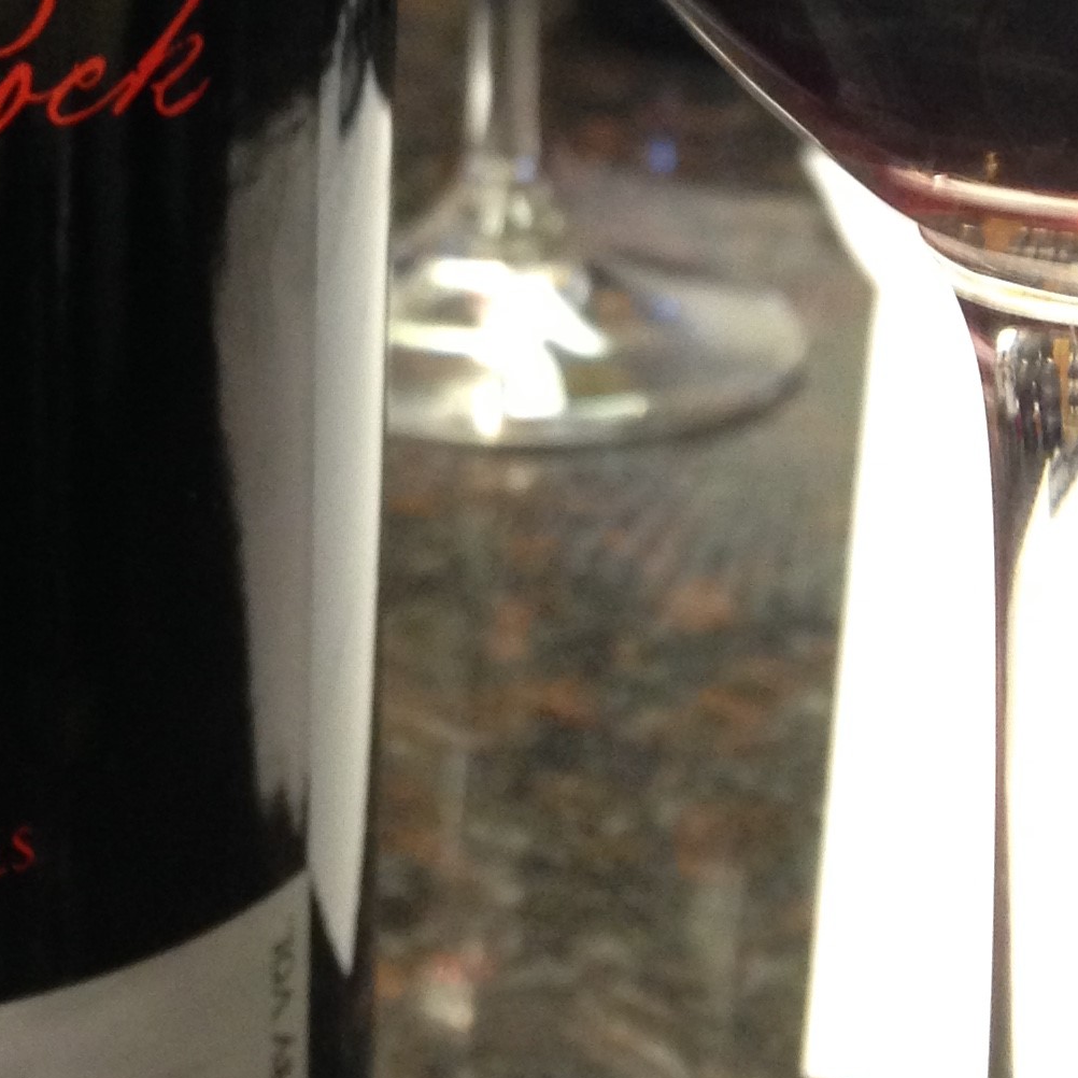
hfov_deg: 17.9
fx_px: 3347
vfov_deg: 18.1
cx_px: 53
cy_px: 224
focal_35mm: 95
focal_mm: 4.12
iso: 200
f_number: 2.4
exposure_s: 1/20
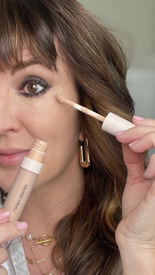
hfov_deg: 35.3
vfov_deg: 59.5
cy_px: 139
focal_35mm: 33
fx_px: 241
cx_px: 53
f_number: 2.2
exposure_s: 1/121
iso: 32
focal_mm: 2.71
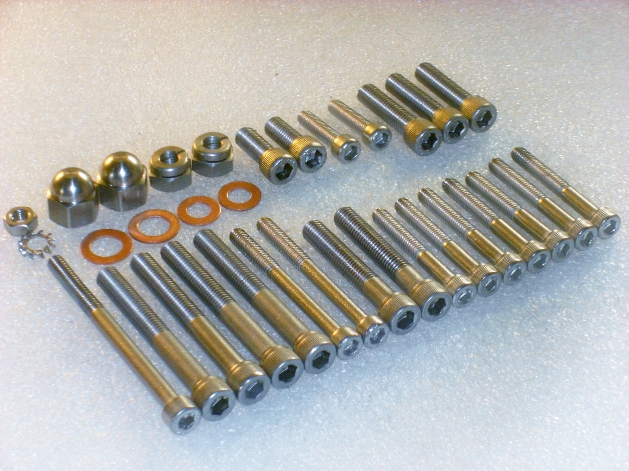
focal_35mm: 114
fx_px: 2071
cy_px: 236
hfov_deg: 17.3
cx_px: 314
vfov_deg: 13.0
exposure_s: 1/30
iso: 400
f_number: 5.1
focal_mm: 23.7
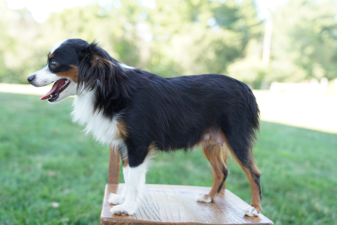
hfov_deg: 47.4
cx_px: 168
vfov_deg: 32.6
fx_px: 384
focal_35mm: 41
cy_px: 112
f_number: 2.8
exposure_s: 1/80
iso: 100
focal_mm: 41
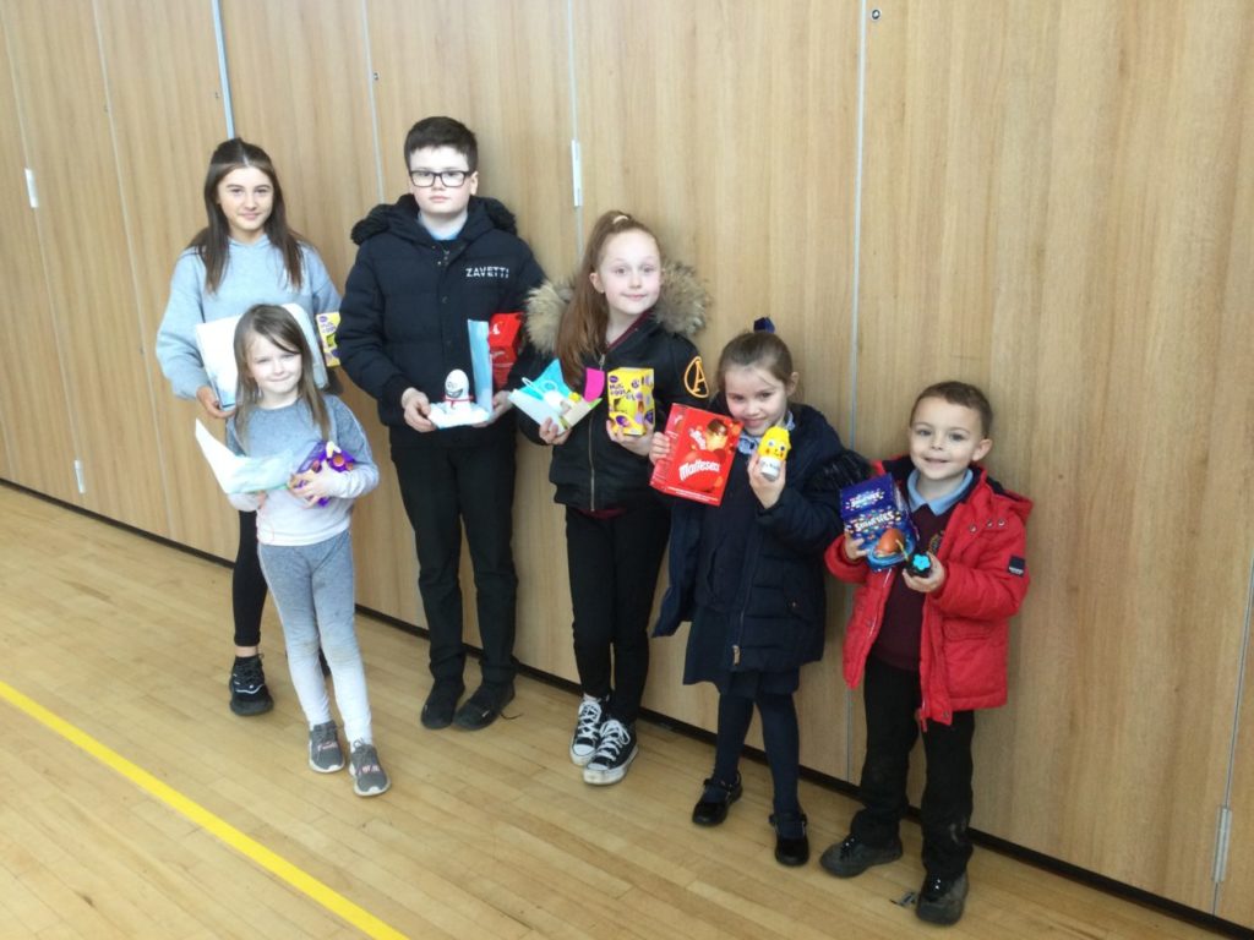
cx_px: 627
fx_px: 1123
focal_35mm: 31
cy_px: 470
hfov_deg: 58.4
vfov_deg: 45.4
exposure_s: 1/33
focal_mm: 3.3
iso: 64
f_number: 2.4
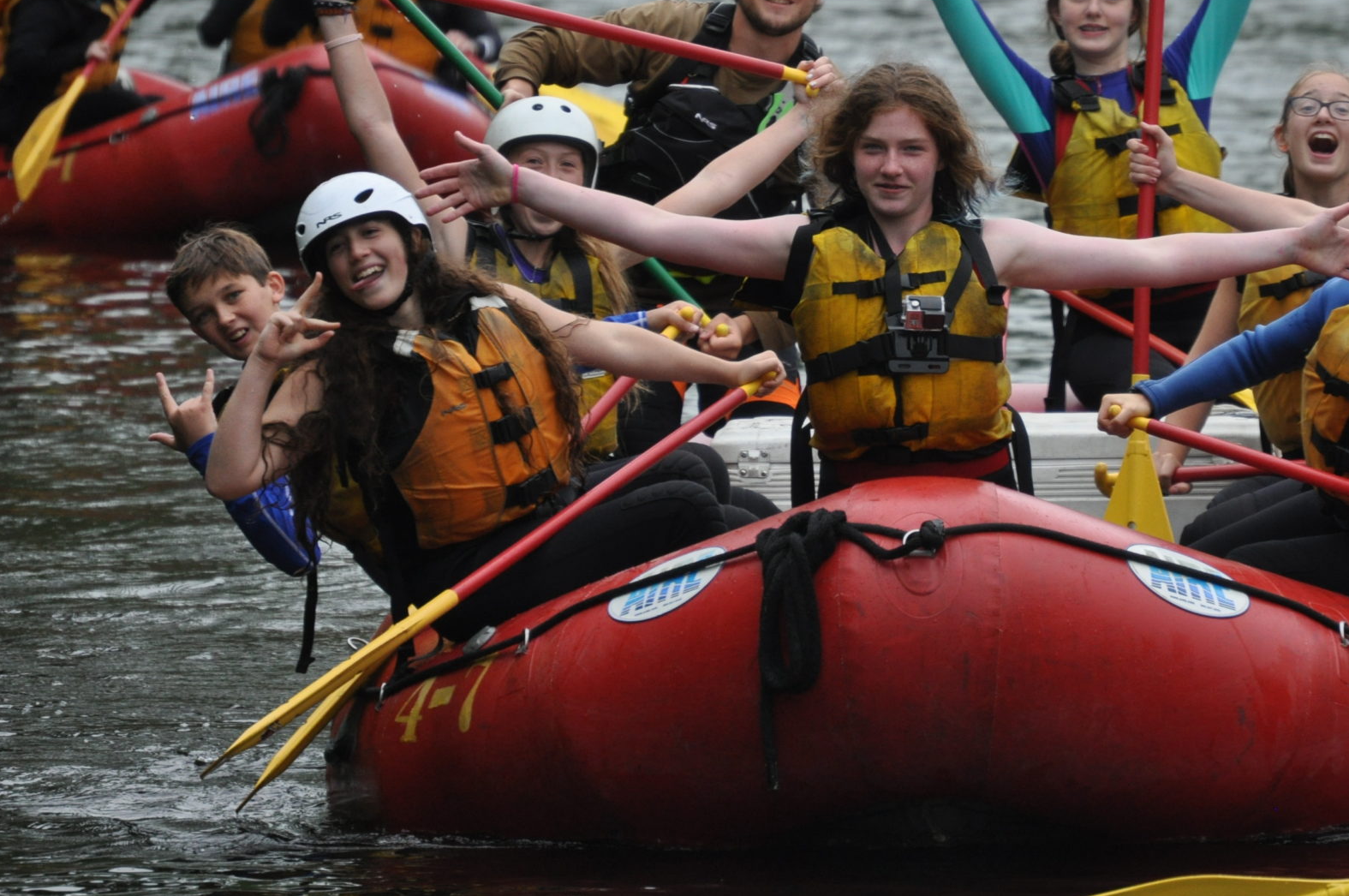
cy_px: 350
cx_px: 861
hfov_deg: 5.3
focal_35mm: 390
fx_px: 14596
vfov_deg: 3.5
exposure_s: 1/640
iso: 800
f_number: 5.6
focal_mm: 200
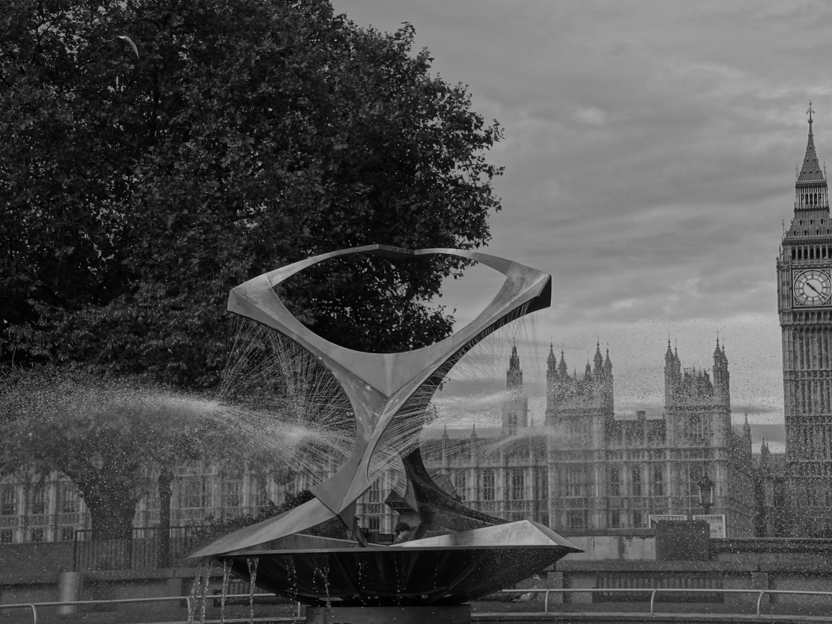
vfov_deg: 20.7
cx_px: 490
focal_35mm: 71
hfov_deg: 27.4
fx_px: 1706
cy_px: 286
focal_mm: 40
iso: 125
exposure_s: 1/400
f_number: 9
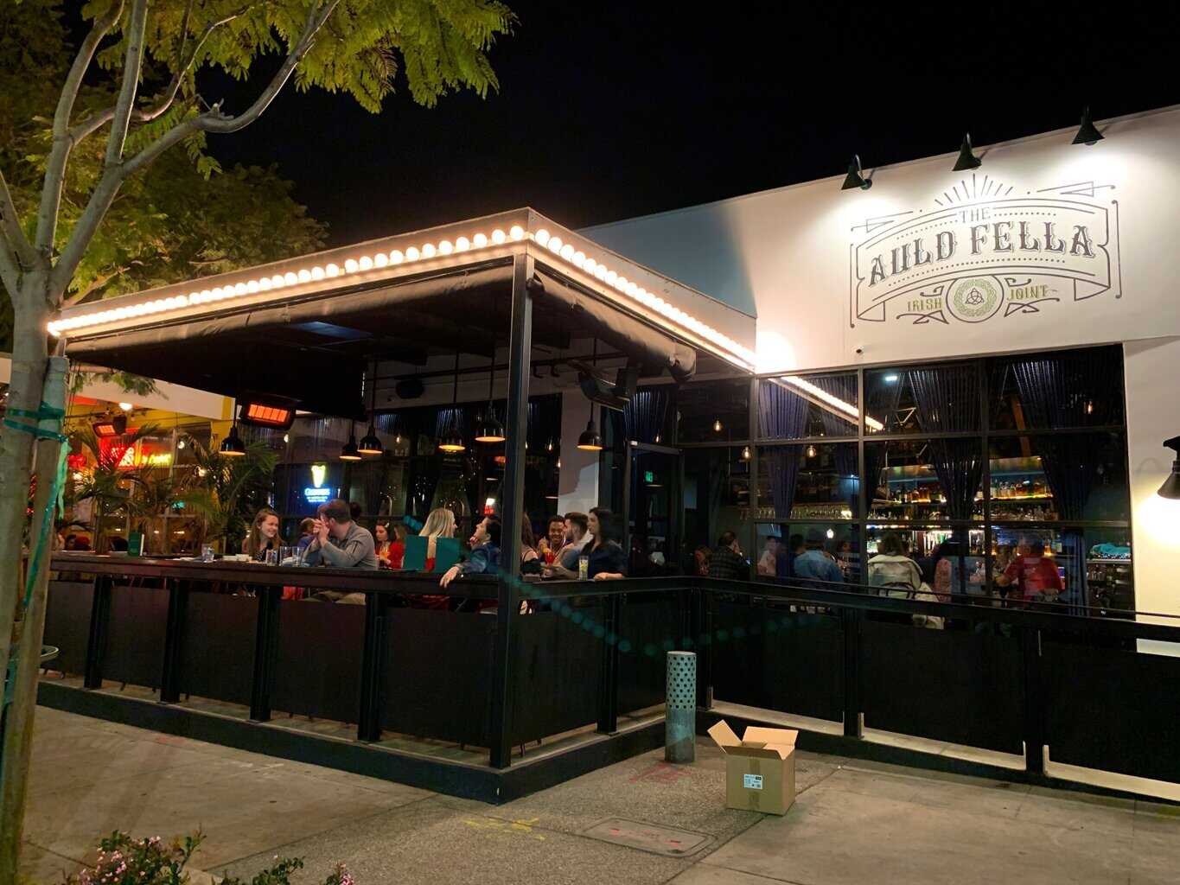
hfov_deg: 67.3
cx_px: 590
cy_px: 442
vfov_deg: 53.1
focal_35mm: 26
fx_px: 886
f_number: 1.8
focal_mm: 4.25
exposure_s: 1/30
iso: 500
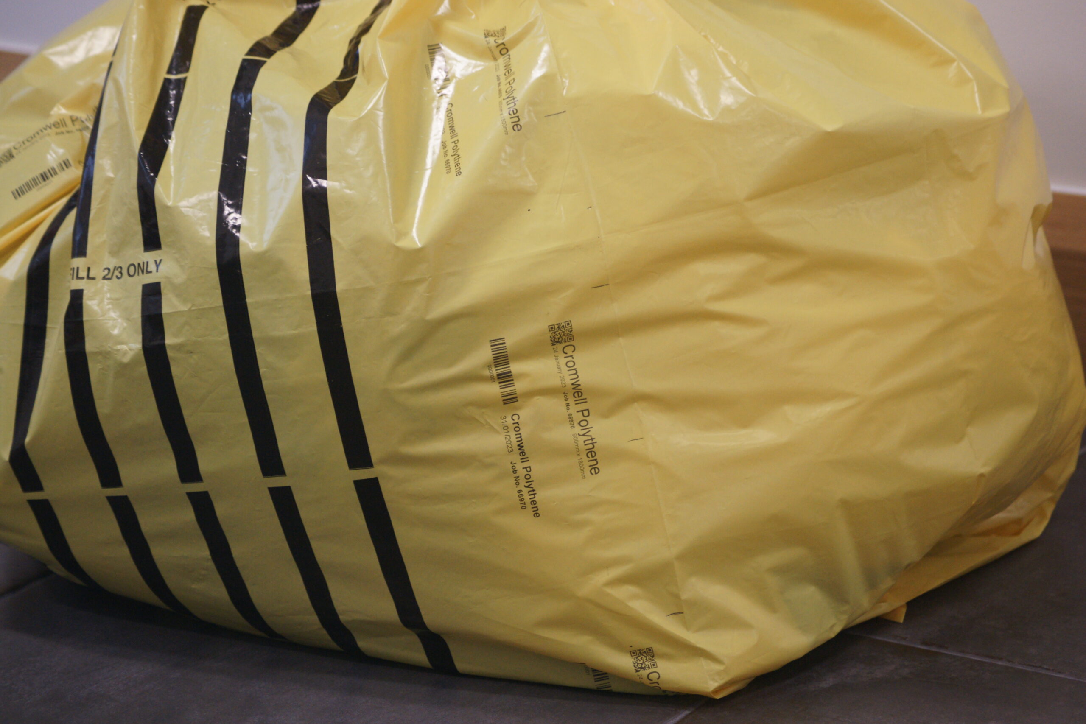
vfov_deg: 12.2
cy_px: 362
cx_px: 543
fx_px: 3394
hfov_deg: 18.2
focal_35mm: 112
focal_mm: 75
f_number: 4
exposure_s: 1/100
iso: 800
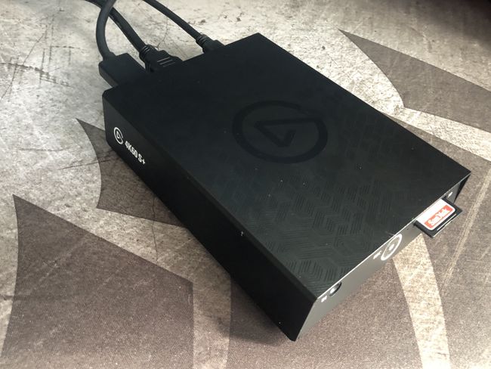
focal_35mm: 28
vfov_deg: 49.8
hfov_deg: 63.4
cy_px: 184
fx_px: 397
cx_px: 246
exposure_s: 1/15
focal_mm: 3.99
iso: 64
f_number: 1.8
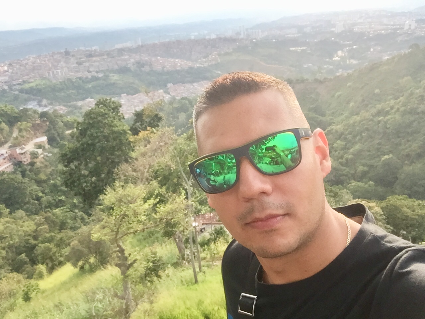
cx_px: 212
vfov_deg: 45.4
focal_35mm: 31
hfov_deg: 58.4
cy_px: 160
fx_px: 381
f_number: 2.2
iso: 32
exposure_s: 1/219
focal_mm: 2.65
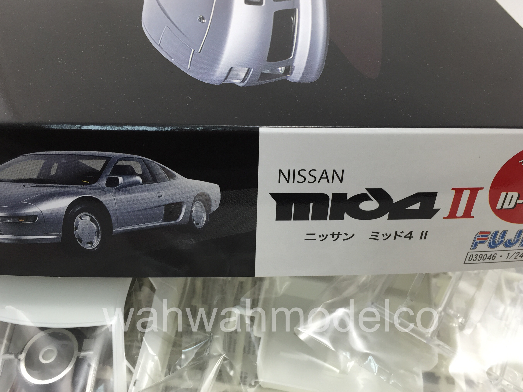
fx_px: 529
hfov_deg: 52.6
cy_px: 206
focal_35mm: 35
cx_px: 266
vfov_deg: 40.7
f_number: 2.2
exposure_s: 1/50
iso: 40
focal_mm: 4.15
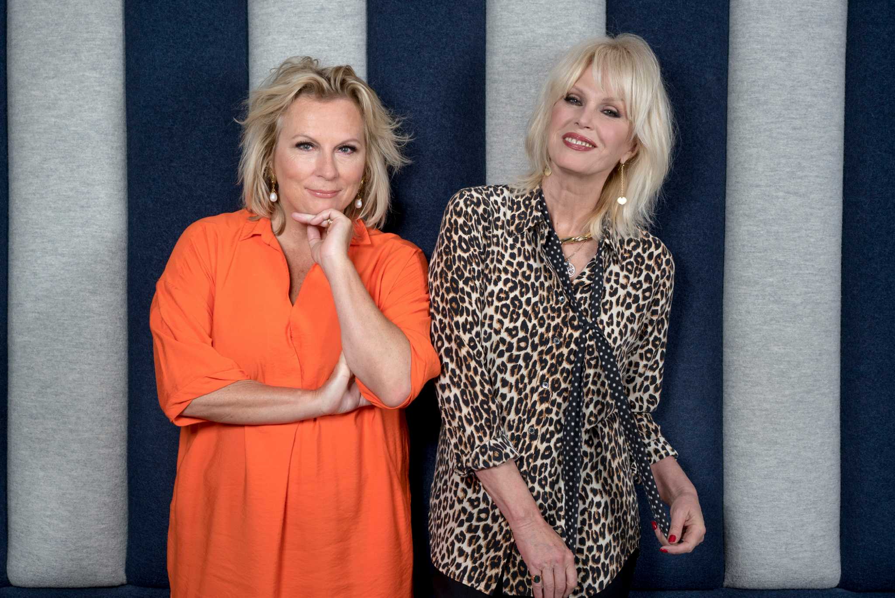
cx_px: 448
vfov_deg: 24.6
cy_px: 299
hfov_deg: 36.2
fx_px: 1368
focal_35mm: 55
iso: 400
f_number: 5.6
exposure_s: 1/100
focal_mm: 55
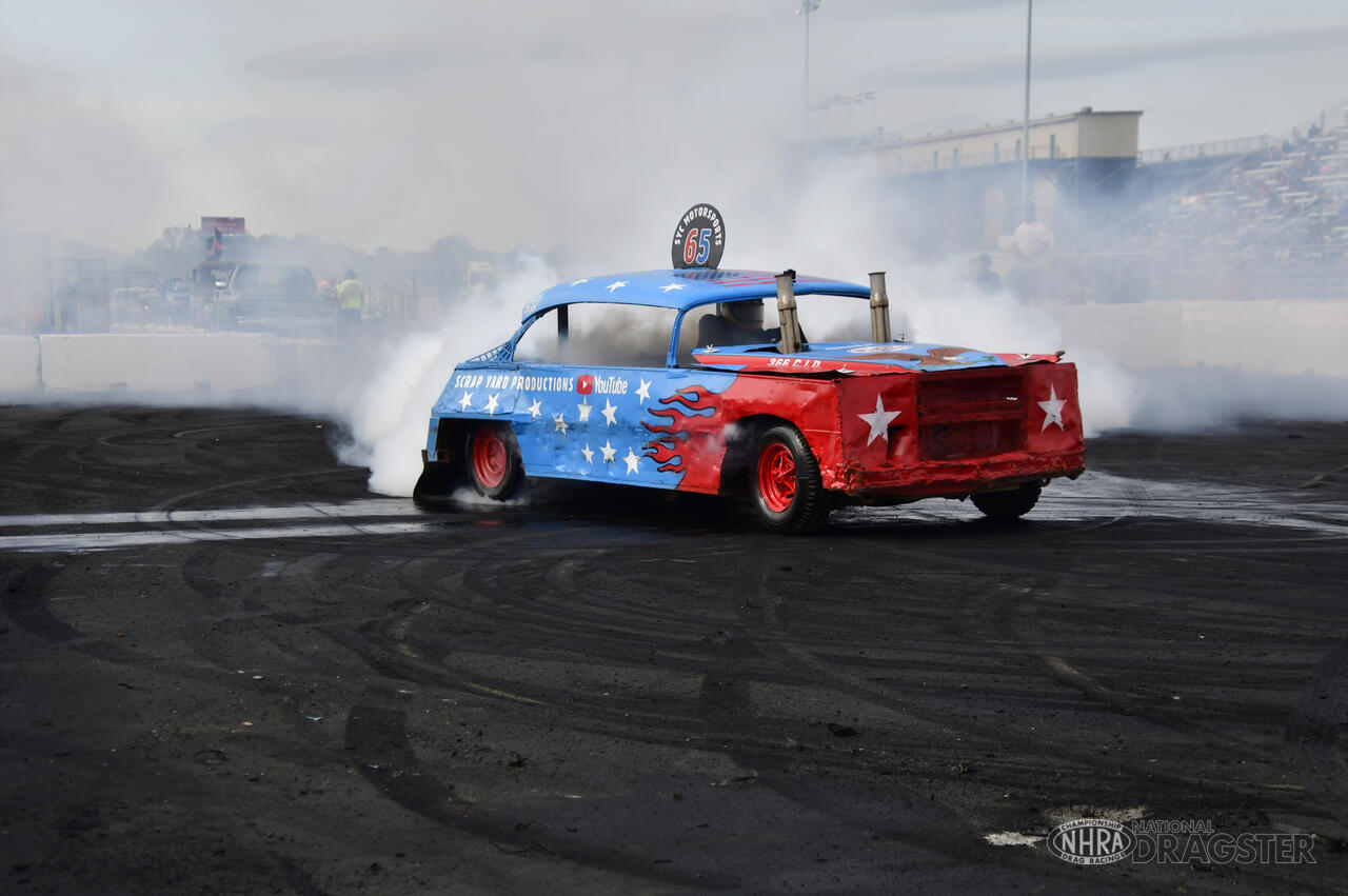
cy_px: 448
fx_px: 2581
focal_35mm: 69
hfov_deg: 29.3
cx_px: 674
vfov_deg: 19.7
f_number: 4.5
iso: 400
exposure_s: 1/1000
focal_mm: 46
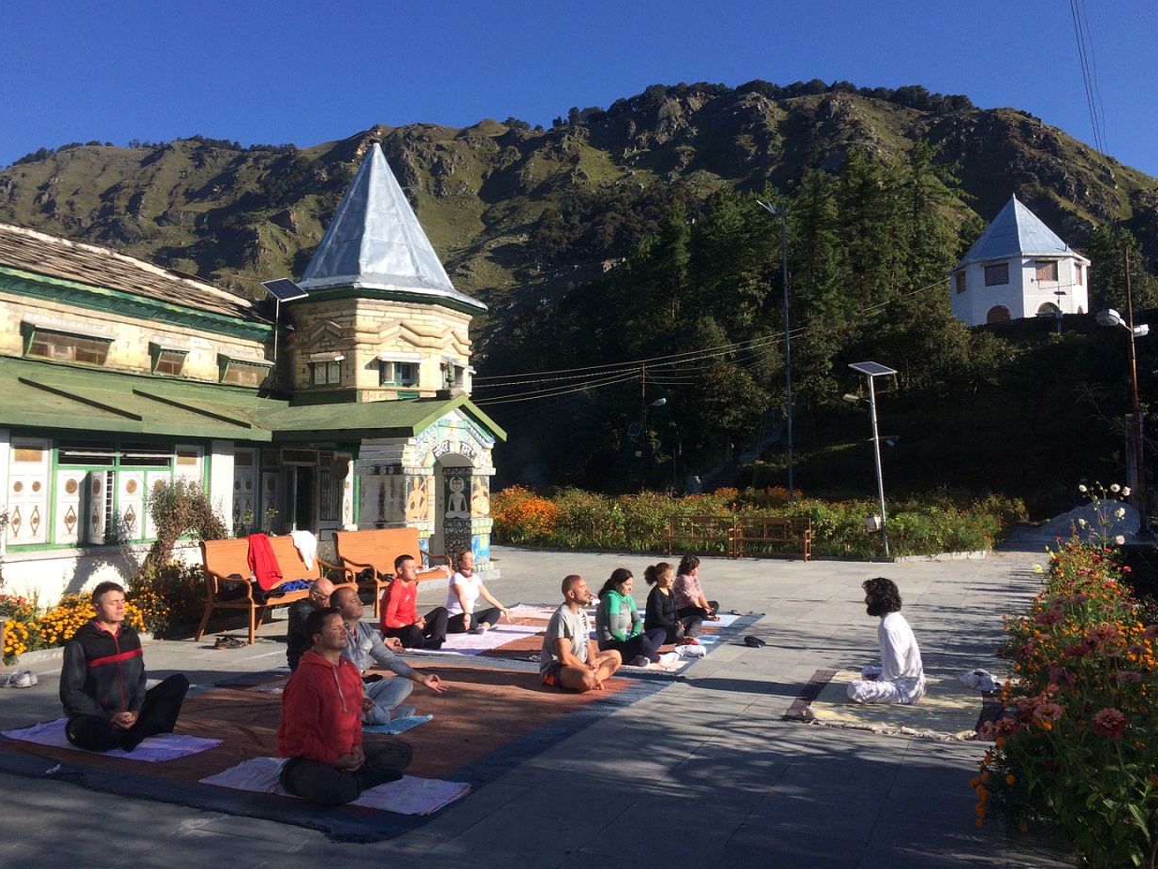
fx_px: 1004
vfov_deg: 46.8
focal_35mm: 30
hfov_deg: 60.0
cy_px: 420
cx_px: 571
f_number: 2.2
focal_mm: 4.15
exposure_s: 1/1466
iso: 32
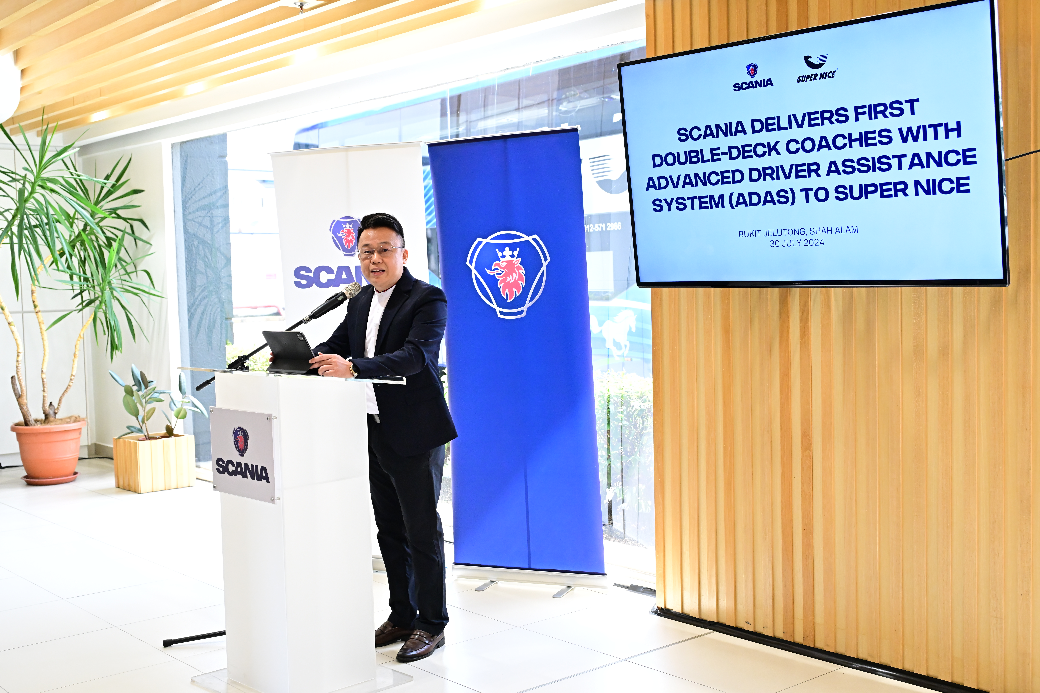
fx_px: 1184
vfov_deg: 32.6
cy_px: 346
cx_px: 520
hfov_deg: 47.4
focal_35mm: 41
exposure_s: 1/200
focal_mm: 41
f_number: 5
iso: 3200
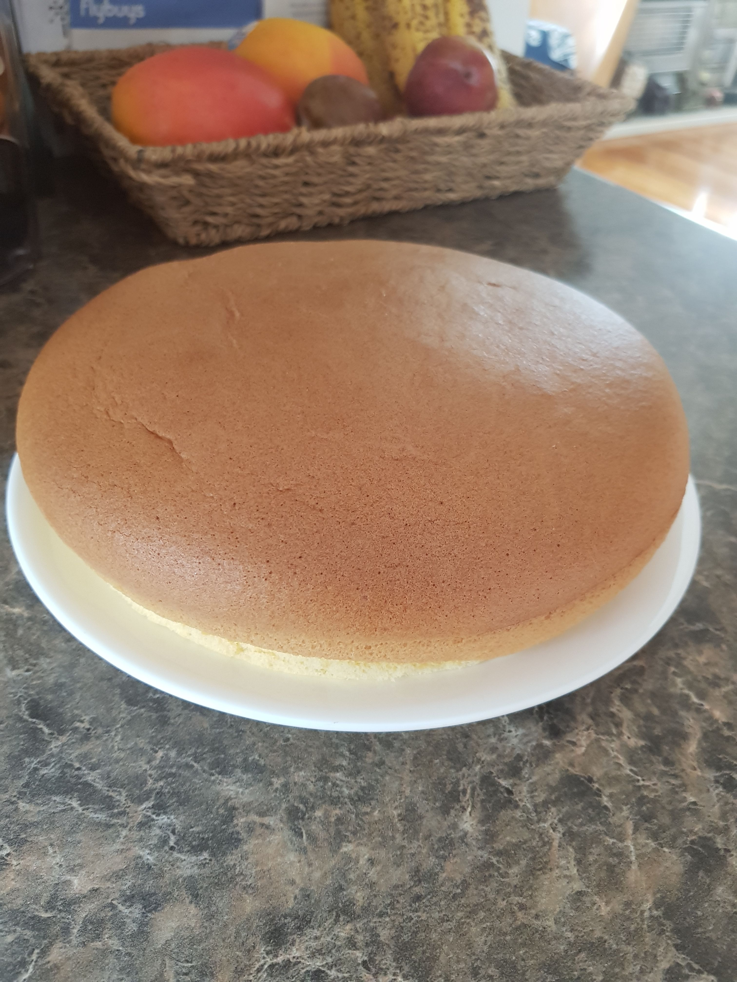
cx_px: 368
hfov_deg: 53.1
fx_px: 738
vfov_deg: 67.3
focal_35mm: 26
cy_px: 491
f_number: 1.7
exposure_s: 1/18
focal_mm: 4.2
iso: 200
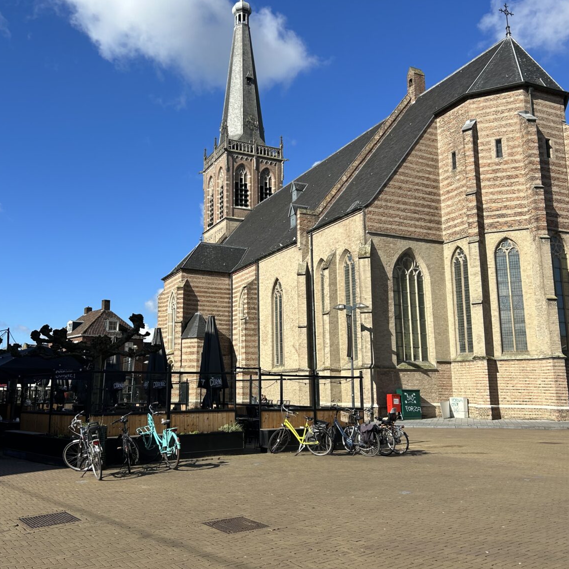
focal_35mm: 31
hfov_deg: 52.3
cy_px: 286
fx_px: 577
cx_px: 242
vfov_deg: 52.5
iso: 50
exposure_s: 1/4274
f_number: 1.5
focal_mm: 5.7
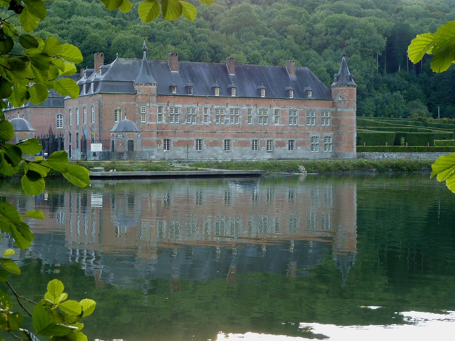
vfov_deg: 22.3
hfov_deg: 29.4
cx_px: 204
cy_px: 166
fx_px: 868
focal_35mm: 66
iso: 100
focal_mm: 9.7
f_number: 3.9
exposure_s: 1/40
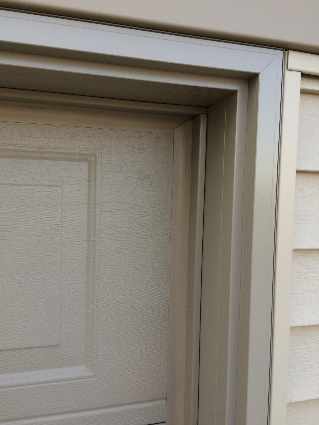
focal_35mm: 29
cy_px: 212
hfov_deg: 48.2
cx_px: 160
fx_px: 356
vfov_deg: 61.7
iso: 64
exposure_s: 1/120
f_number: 2.2
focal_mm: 4.15
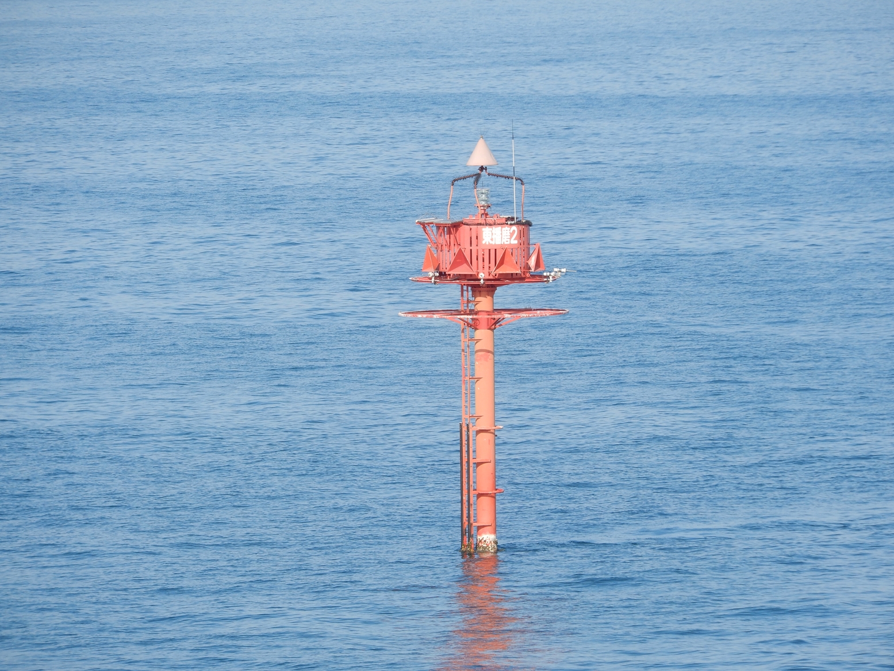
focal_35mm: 350
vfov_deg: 4.2
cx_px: 447
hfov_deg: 5.7
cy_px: 336
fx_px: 9038
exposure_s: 1/250
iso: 80
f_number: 6.3
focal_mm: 62.4
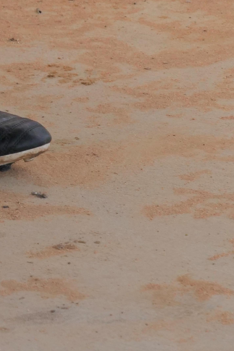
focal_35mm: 498
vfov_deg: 4.1
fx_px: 4855
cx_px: -105
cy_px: 78
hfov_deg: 2.8
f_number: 10
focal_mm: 102
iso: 800
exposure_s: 1/250
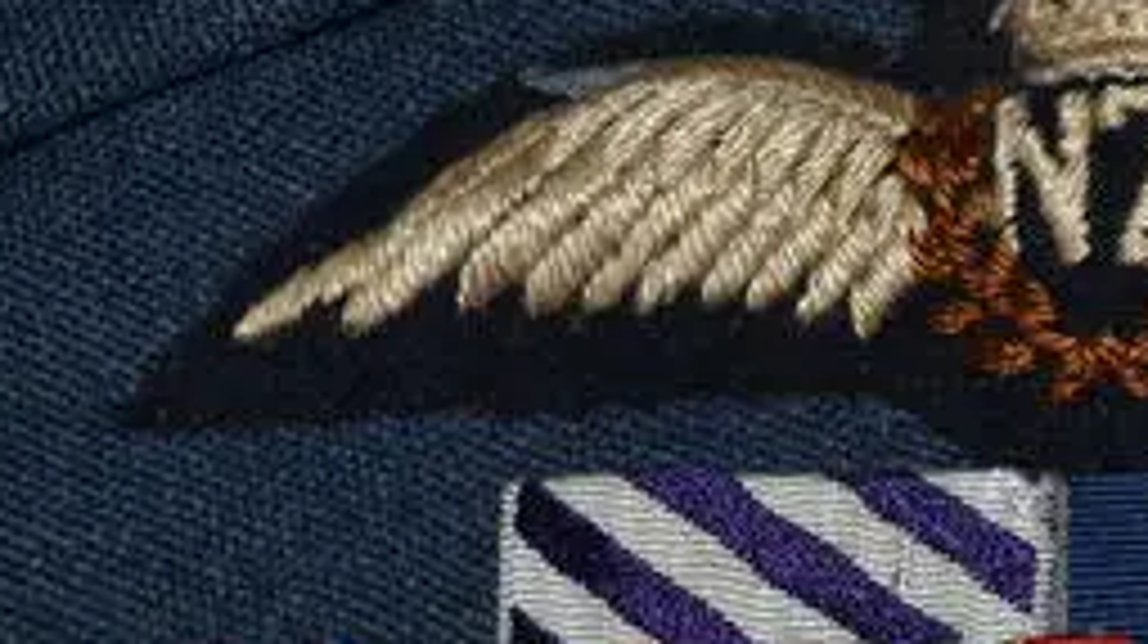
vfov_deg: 7.6
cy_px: 529
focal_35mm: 158
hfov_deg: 13.4
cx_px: 1252
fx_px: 4806
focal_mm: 32
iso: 100
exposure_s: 1/60
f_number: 8
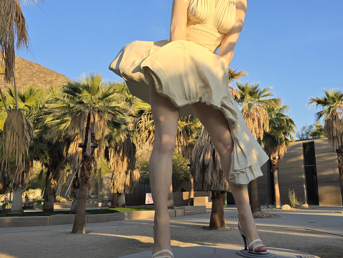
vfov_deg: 37.5
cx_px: 210
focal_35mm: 38
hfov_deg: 48.6
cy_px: 94
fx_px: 377
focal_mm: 6.3
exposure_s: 1/318
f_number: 1.7
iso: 12
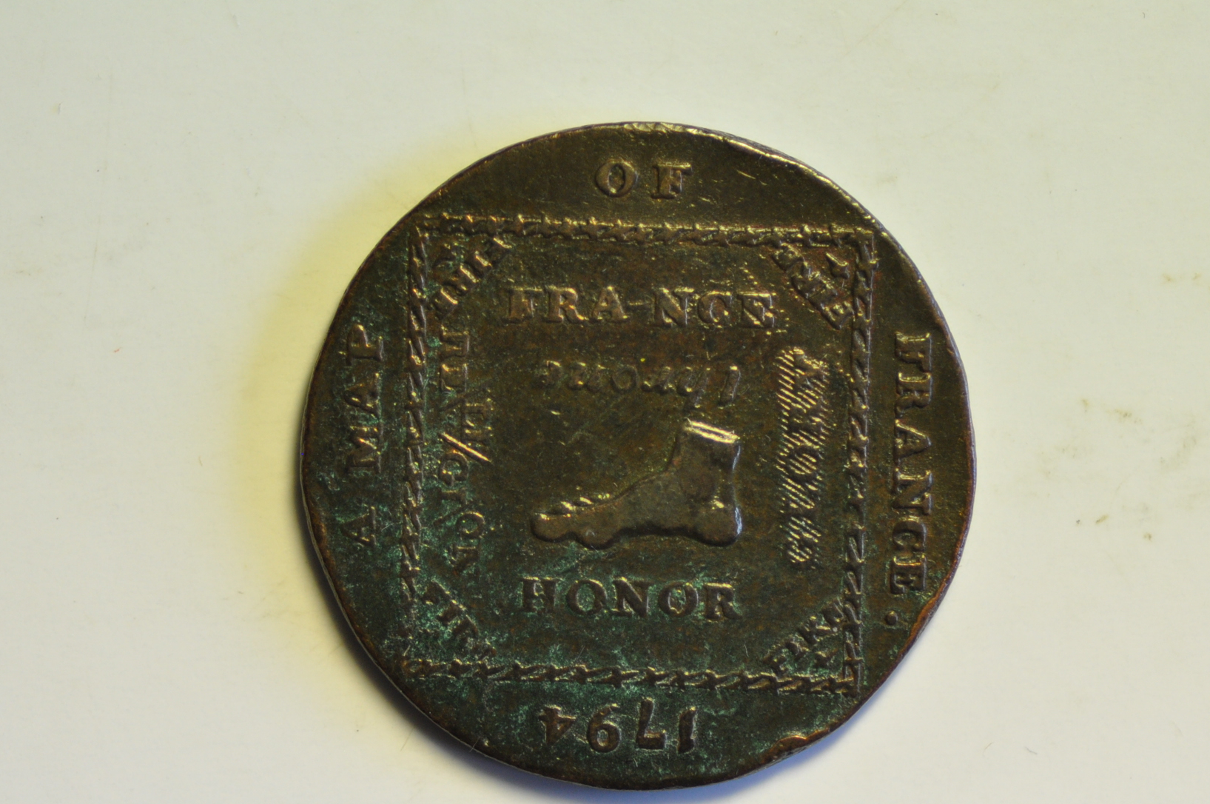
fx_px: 3961
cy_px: 492
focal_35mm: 118
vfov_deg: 11.6
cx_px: 585
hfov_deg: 17.4
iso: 640
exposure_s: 1/250
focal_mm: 60
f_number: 4
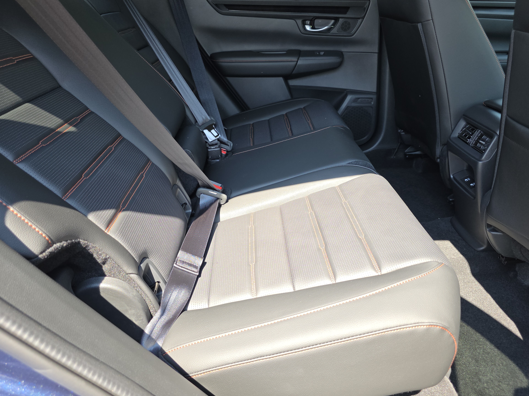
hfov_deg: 71.6
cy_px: 195
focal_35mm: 24
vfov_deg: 56.8
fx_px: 367
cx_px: 271
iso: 32
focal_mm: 6.3
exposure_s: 1/180
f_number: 1.7
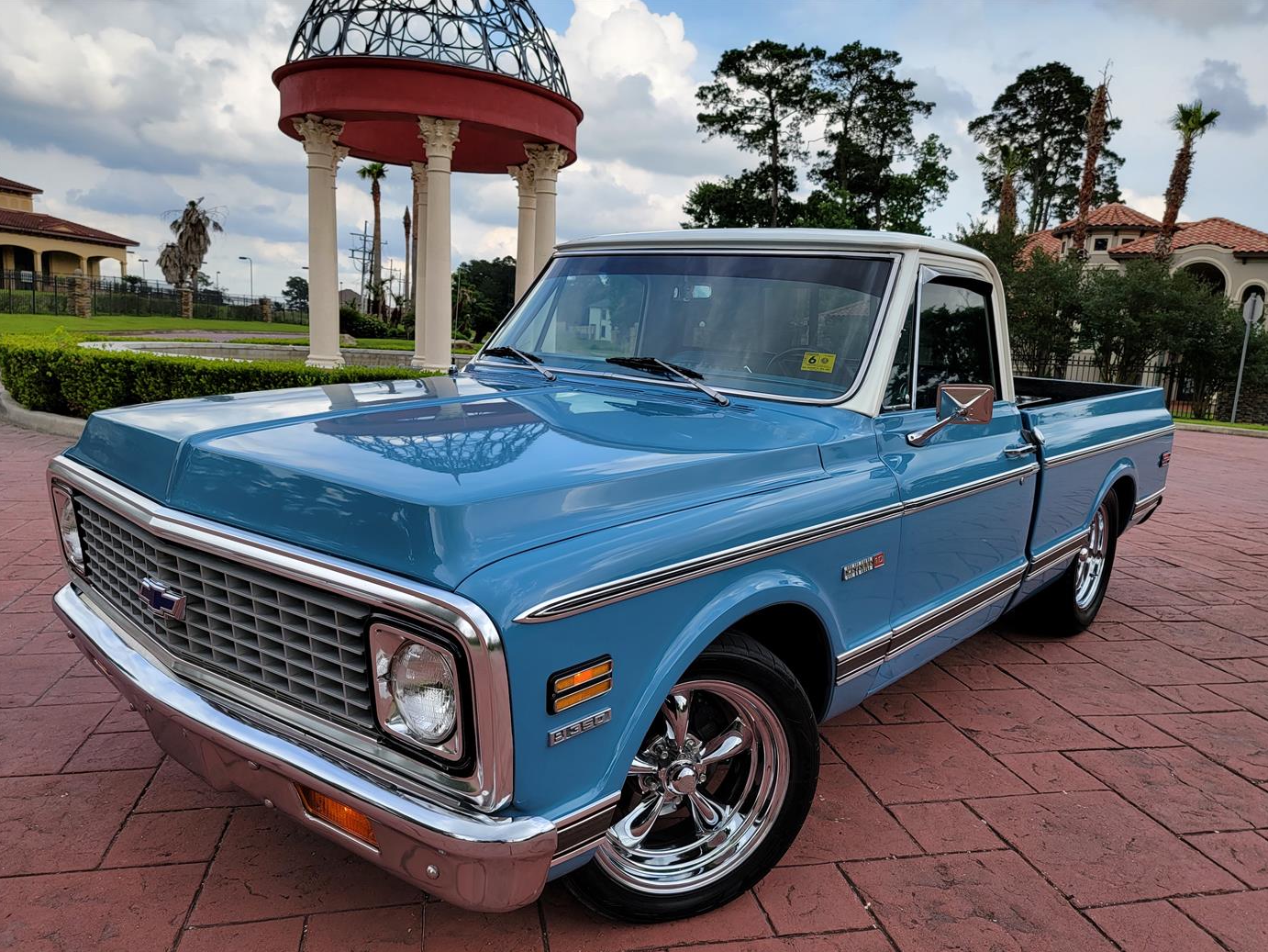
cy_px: 494
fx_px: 916
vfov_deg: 54.9
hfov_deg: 69.4
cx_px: 640
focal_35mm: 25
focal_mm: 6.7
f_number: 1.8
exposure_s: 1/478
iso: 16
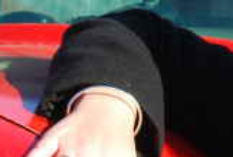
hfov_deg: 6.2
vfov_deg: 4.2
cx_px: 242
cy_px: -27
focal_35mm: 331
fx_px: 2149
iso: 250
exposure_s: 1/400
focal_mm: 35
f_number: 6.3
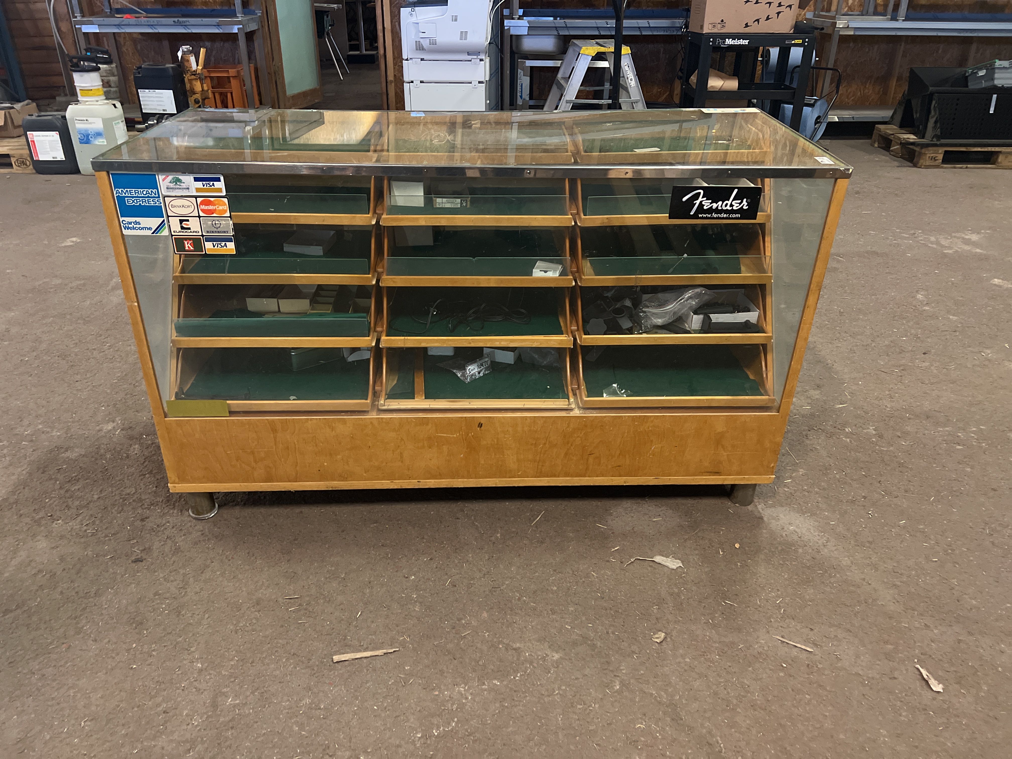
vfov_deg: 53.1
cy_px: 380
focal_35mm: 26
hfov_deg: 67.3
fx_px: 760
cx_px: 506
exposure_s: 1/25
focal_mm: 5.7
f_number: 1.5
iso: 500
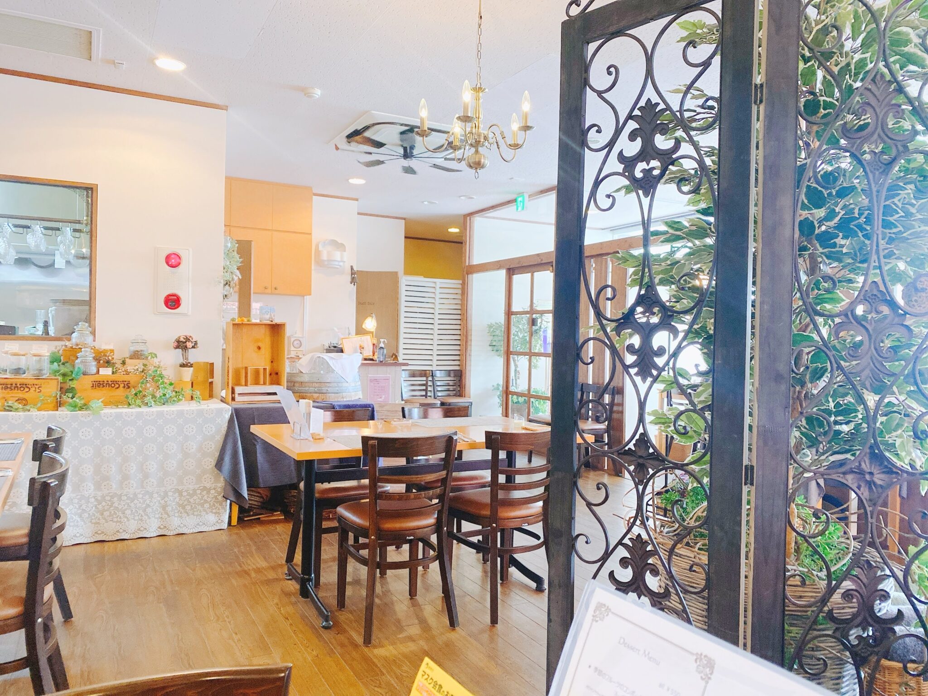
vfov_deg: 53.1
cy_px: 348
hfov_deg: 67.3
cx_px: 464
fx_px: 697
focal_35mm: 26
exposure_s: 1/60
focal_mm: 4.25
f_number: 1.8
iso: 320
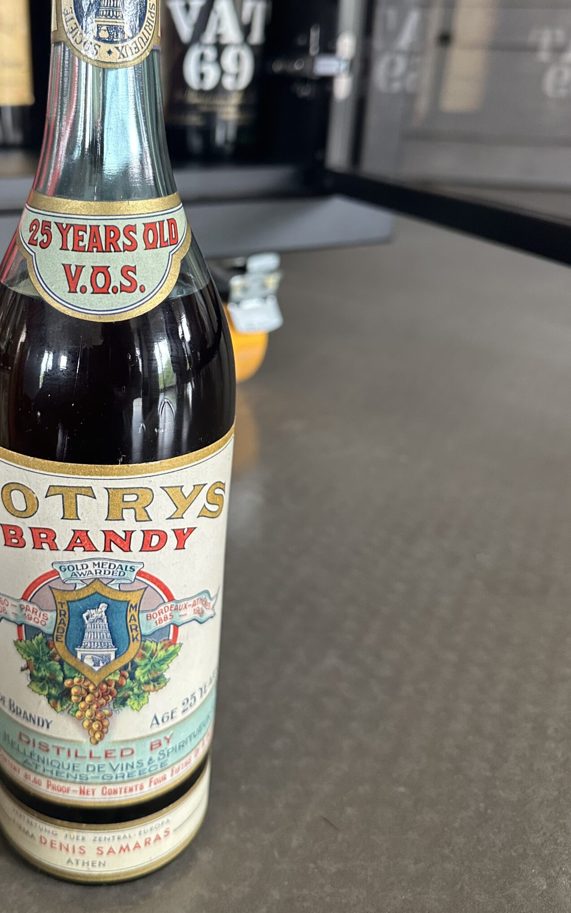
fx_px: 797
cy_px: 364
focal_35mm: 32
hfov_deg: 38.5
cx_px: 151
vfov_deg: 59.2
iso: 320
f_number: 1.78
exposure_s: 1/60
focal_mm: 6.86
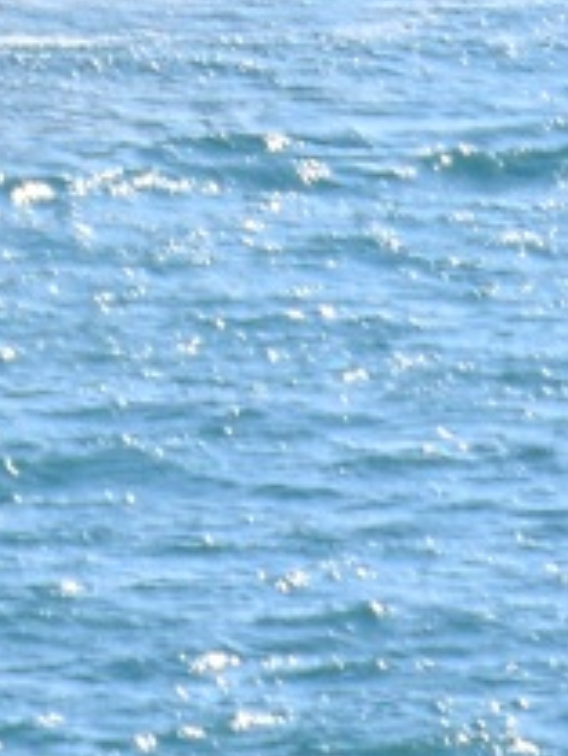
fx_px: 90352
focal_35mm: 4134
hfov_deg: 0.4
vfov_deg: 0.5
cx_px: -1968
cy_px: -781
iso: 200
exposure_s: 1/640
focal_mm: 400
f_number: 6.3
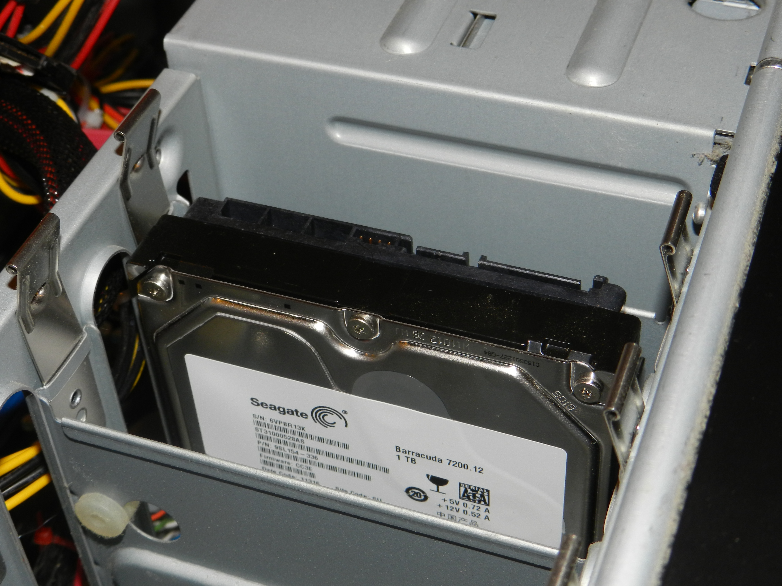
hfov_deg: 32.2
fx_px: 1355
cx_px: 391
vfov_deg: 24.4
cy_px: 293
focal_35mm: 60
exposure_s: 1/30
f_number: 4.6
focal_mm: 10.7
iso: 200
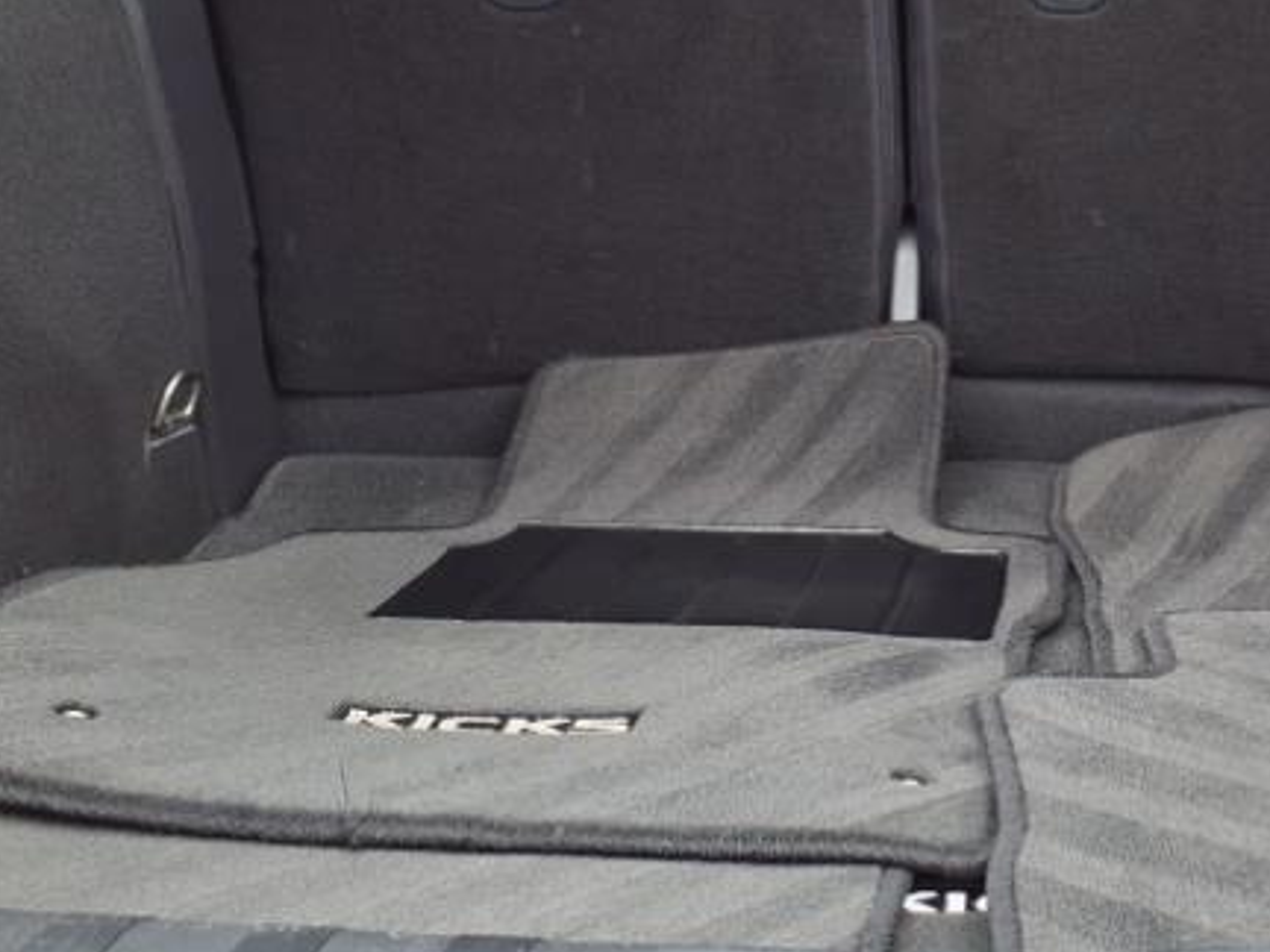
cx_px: 1105
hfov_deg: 29.2
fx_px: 2348
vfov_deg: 21.6
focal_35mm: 64
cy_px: -126
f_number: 1.9
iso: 40
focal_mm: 3.58
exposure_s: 1/60.2
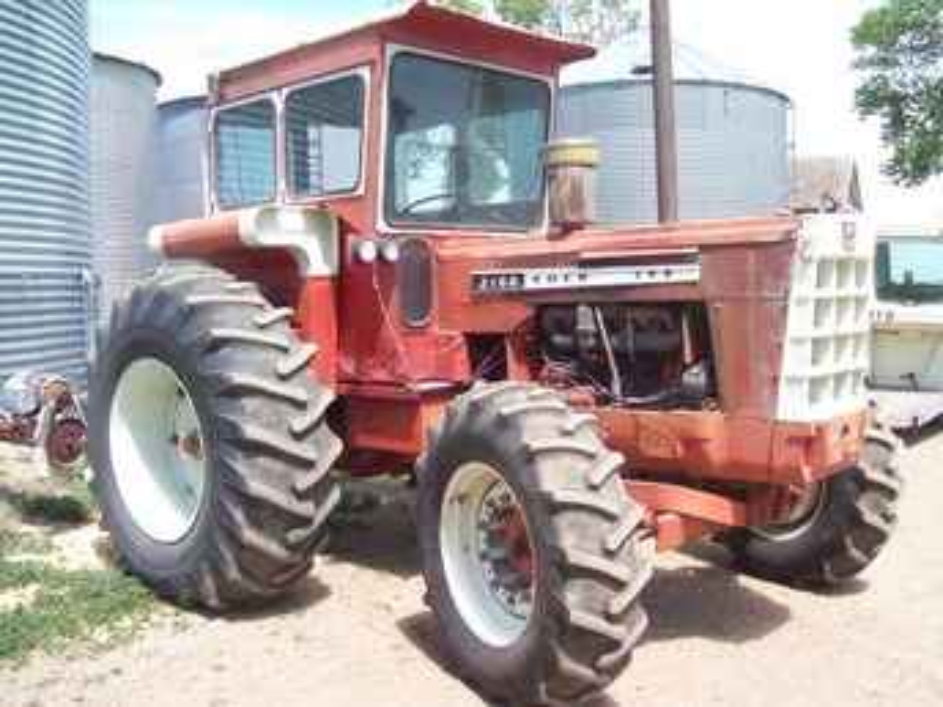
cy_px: 354
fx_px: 981
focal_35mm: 36
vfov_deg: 39.7
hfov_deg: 51.4
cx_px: 472
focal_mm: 6
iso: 200
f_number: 2.7
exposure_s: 1/1401
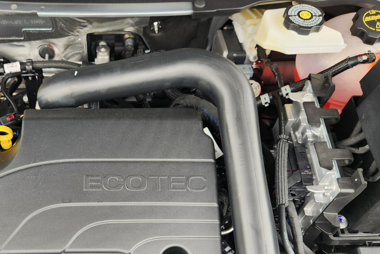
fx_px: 422
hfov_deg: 47.3
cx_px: 112
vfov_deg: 32.1
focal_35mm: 40
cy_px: 218
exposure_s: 1/180
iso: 32
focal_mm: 5.4
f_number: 1.8
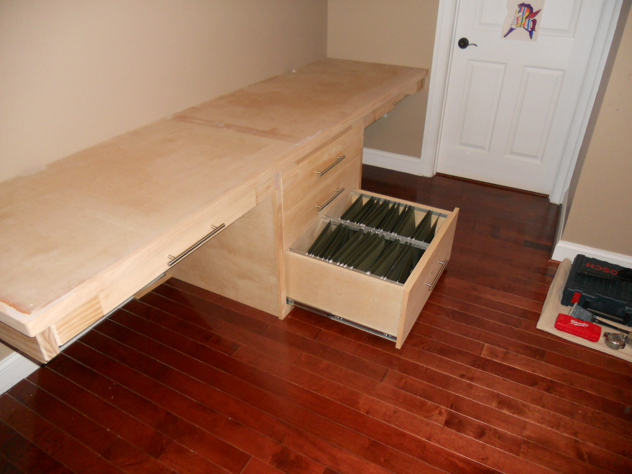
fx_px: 493
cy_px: 237
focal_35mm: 27
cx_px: 316
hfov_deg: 65.3
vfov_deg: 51.4
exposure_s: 1/25
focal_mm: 4.9
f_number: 3.2
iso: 250
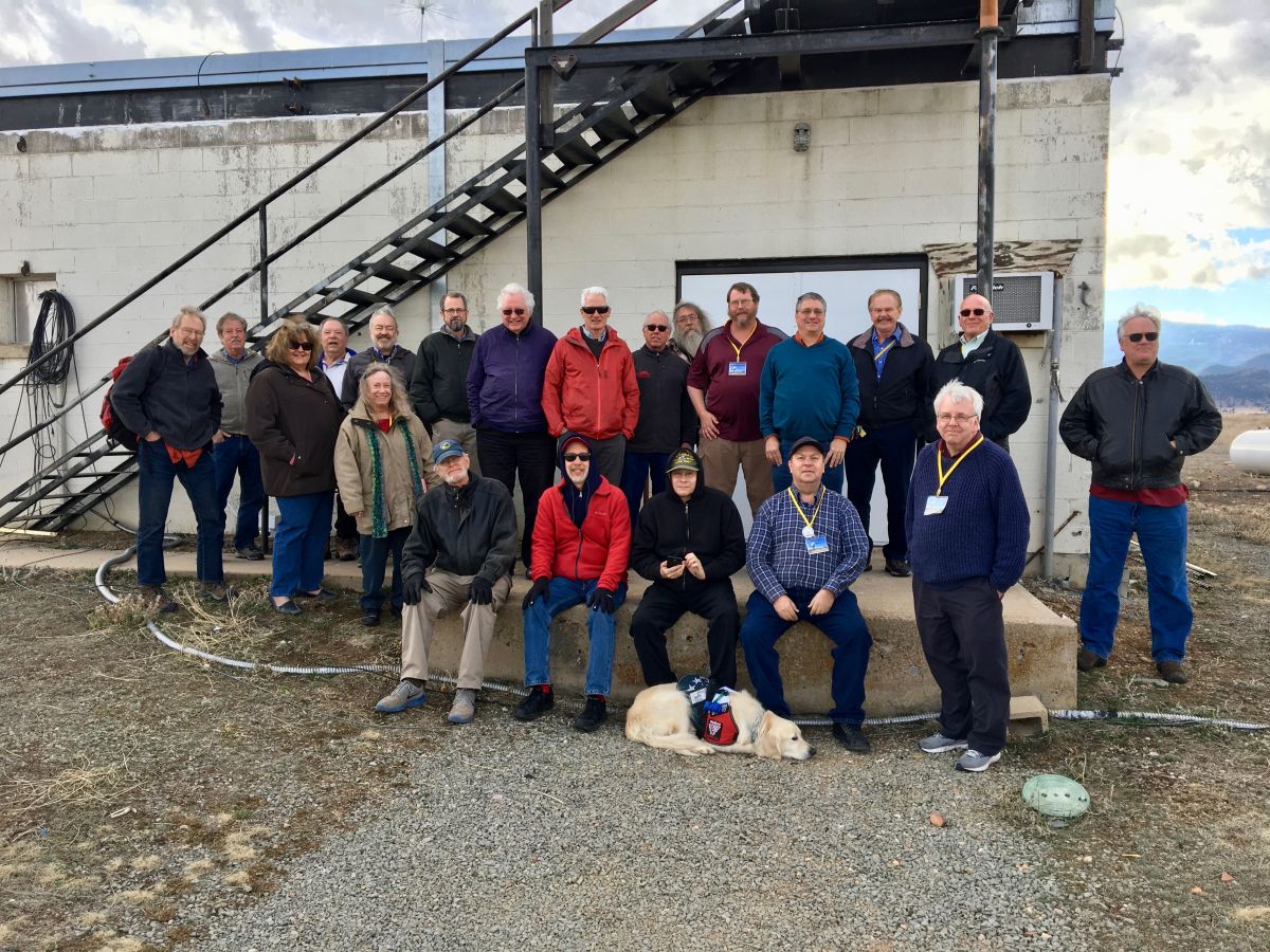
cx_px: 635
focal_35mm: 29
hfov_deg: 61.7
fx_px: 1064
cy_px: 476
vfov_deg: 48.2
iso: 25
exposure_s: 1/311
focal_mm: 4.15
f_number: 2.2
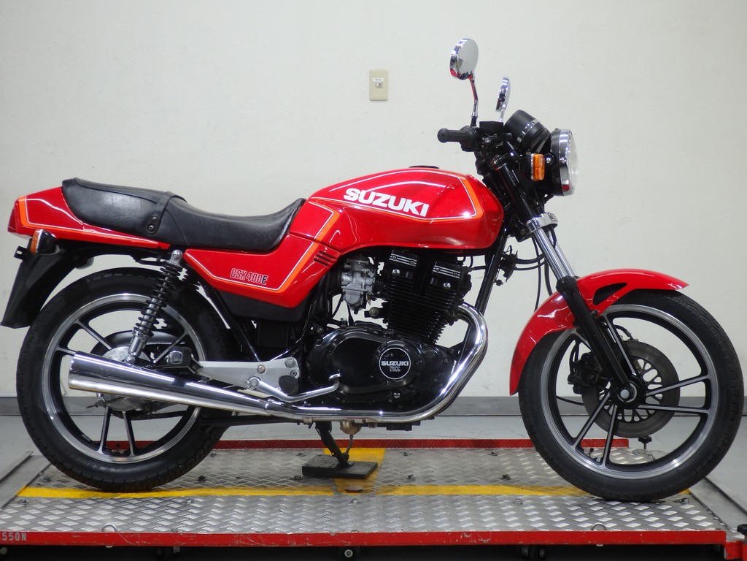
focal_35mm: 54
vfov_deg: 27.0
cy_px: 280
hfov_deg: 35.5
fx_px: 1165
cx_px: 374
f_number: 4.1
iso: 160
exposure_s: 1/50
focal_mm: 9.8
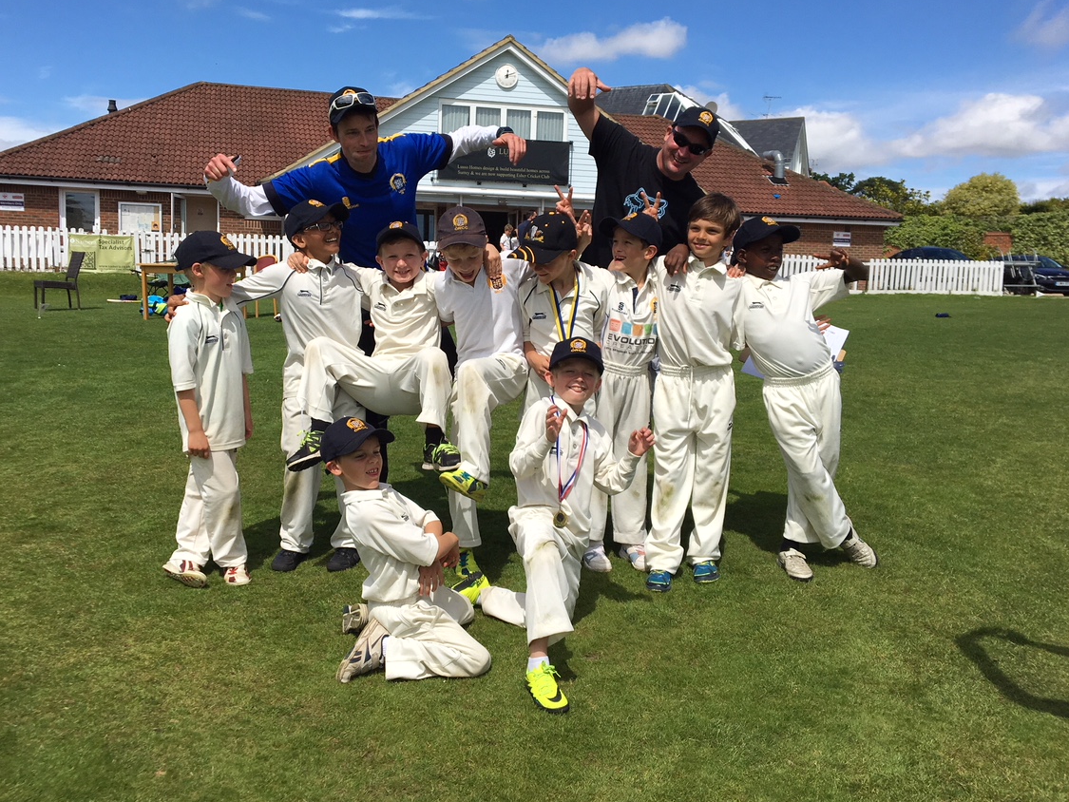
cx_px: 471
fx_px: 1019
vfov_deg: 42.9
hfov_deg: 55.2
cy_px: 383
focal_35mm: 33
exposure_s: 1/2564
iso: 25
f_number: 2.2
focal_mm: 4.15
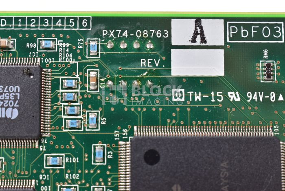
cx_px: 142
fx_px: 654
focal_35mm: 82
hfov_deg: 24.6
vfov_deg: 16.6
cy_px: 96
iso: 400
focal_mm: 55
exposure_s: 1/125
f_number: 11
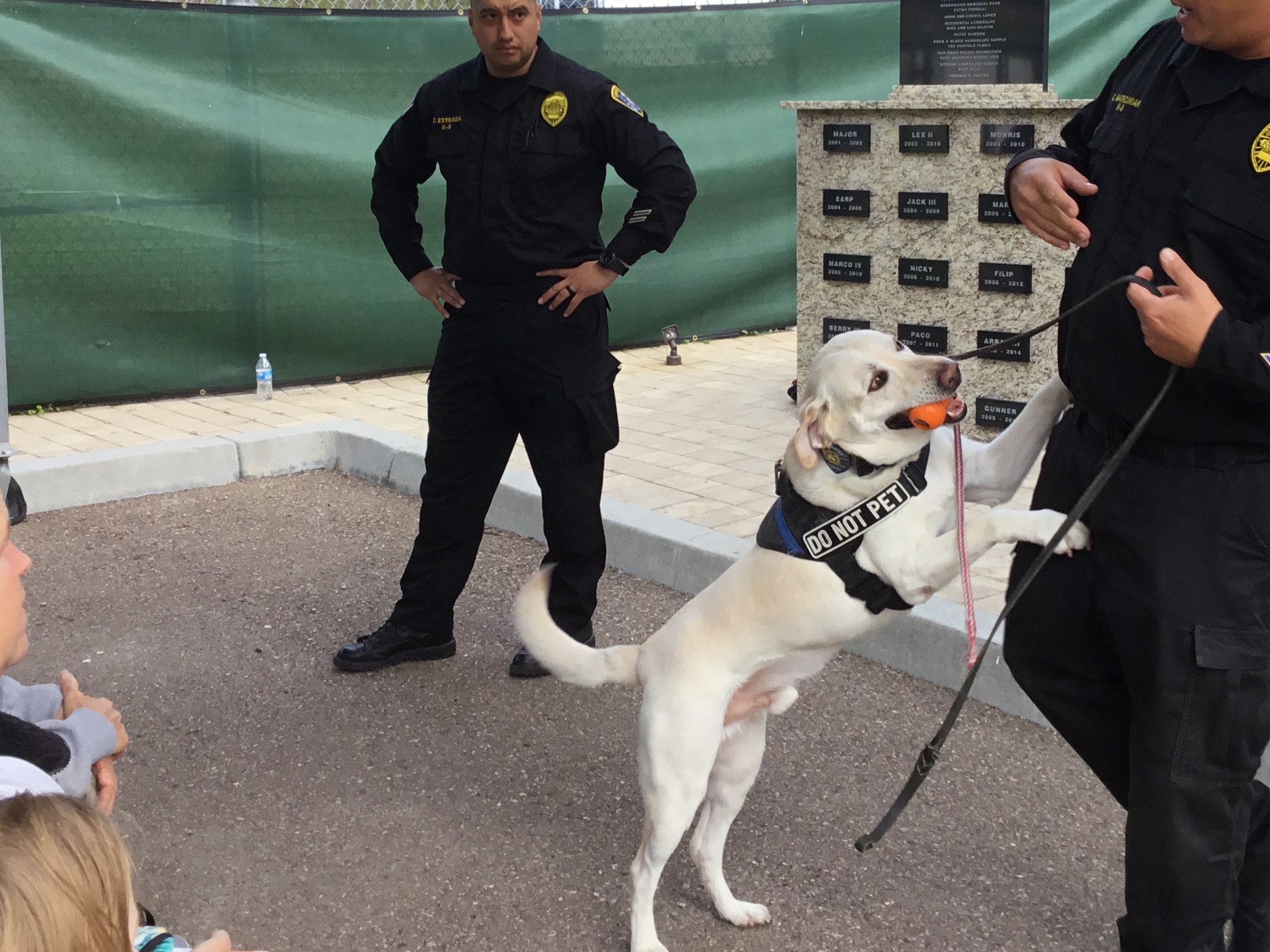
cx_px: 693
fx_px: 1834
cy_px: 331
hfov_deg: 38.2
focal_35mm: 50
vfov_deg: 28.9
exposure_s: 1/207
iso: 25
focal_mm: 3.3
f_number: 2.4
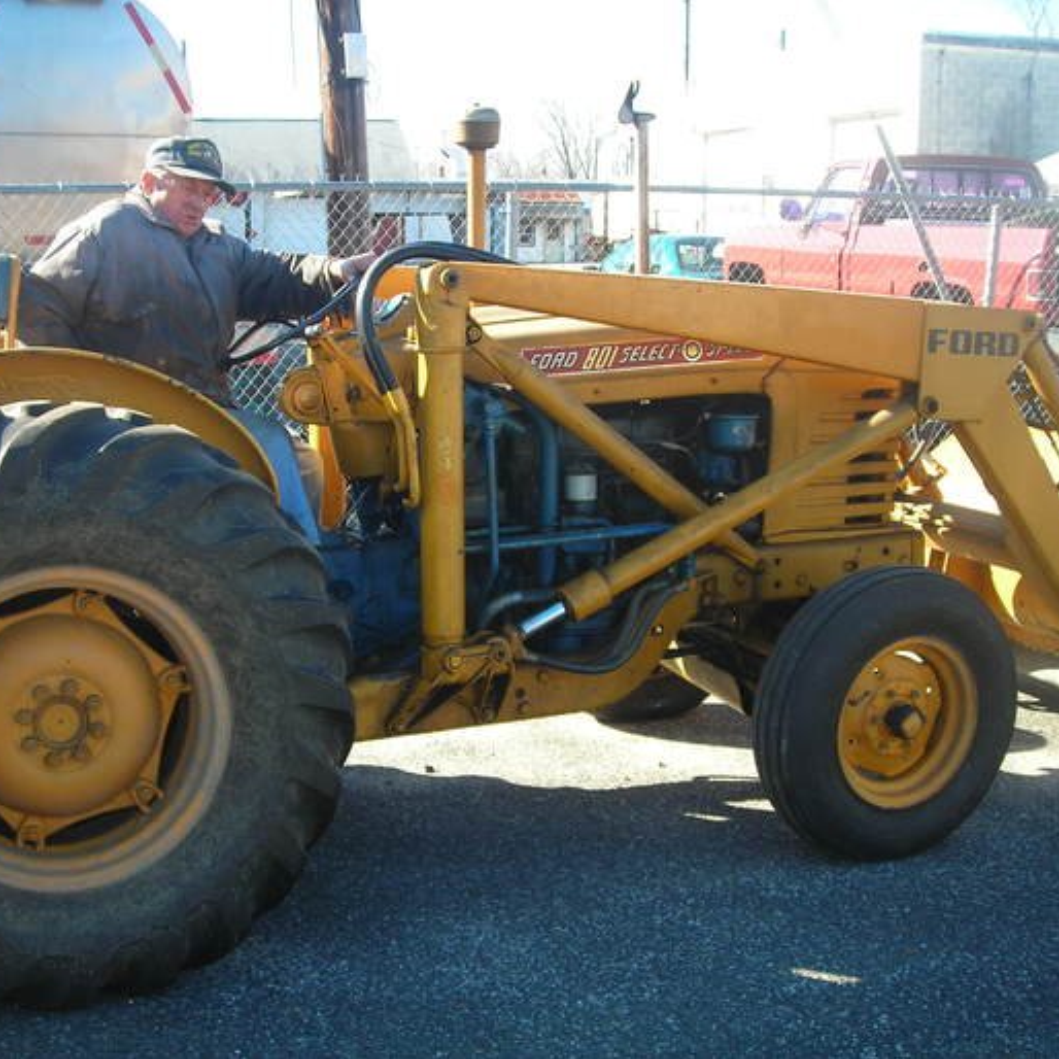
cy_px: 530
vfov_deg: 37.6
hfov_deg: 37.5
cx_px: 482
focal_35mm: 45
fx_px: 1558
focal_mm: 6.3
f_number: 3.2
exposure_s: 1/120
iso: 50
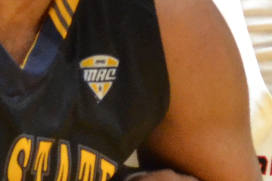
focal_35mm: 1274
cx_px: 114
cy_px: 46
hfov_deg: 1.6
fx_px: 9627
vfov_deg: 1.1
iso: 3200
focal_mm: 150
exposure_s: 1/320
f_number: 4.8
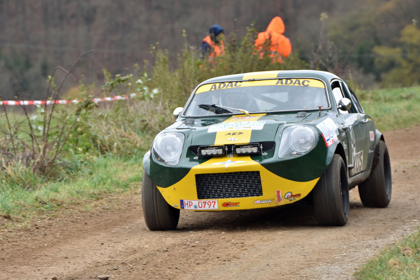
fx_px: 3675
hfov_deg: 6.5
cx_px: 210
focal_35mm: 315
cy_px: 140
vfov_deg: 4.4
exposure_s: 1/320
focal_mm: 210
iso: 800
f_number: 6
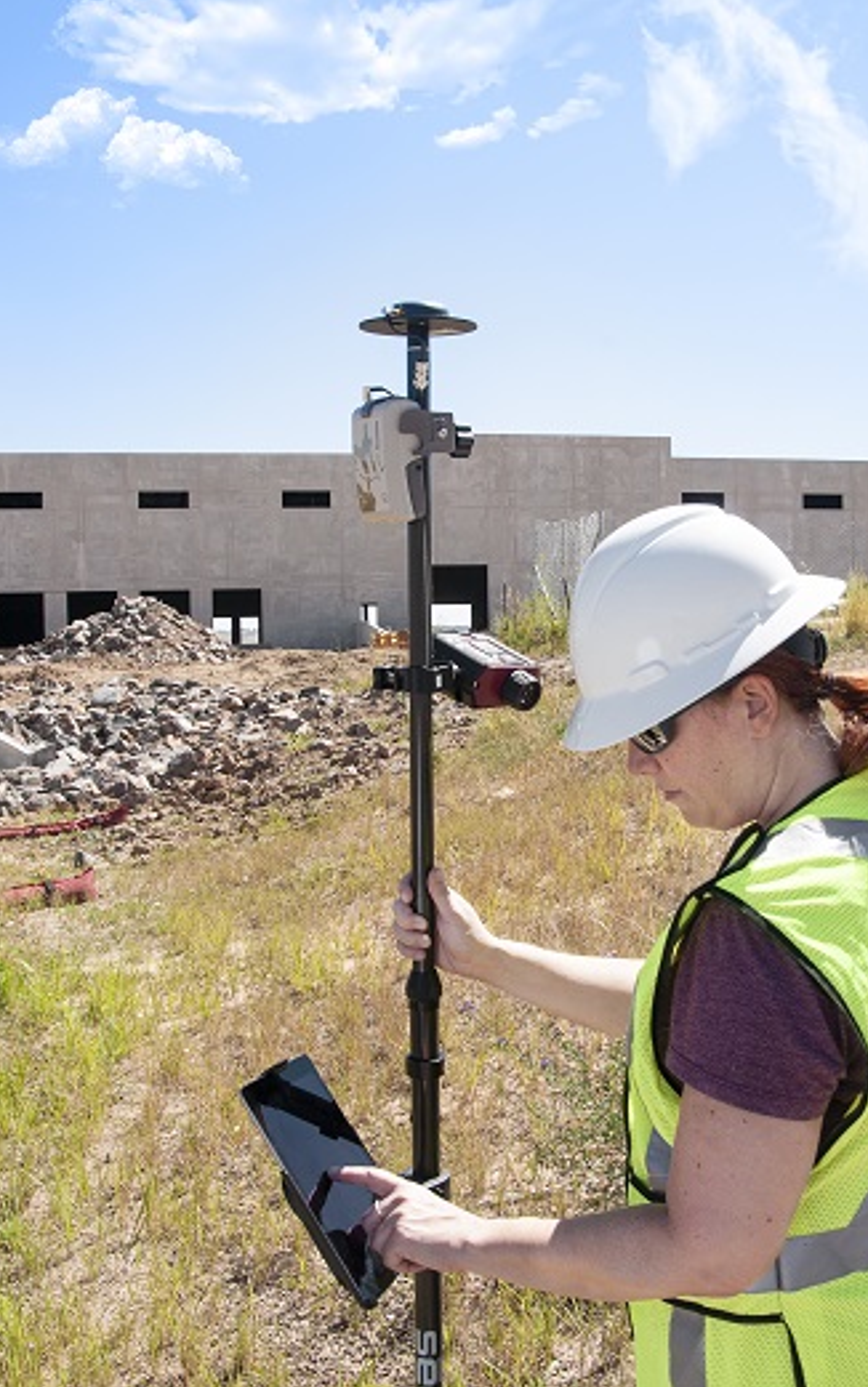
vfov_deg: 52.7
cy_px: 695
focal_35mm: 37
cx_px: 453
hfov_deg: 34.5
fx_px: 1399
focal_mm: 24
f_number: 14
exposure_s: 1/200
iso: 200
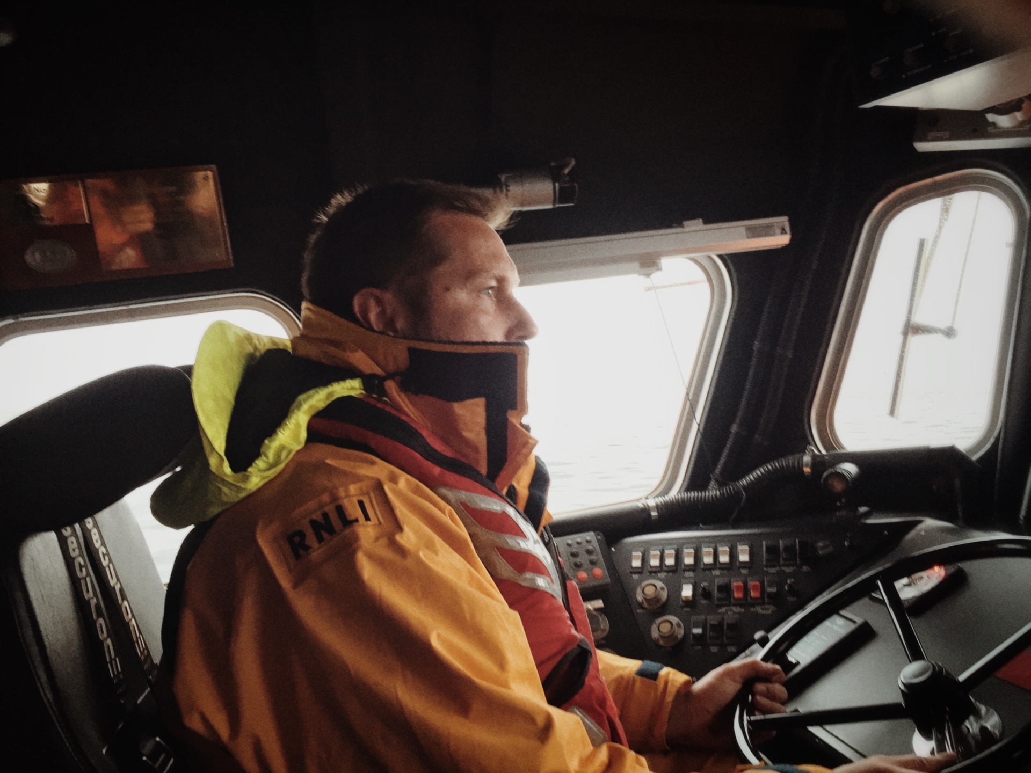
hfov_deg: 61.7
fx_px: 864
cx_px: 516
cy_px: 386
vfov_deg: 48.2
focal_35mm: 29
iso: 125
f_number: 2.2
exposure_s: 1/33
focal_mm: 4.15
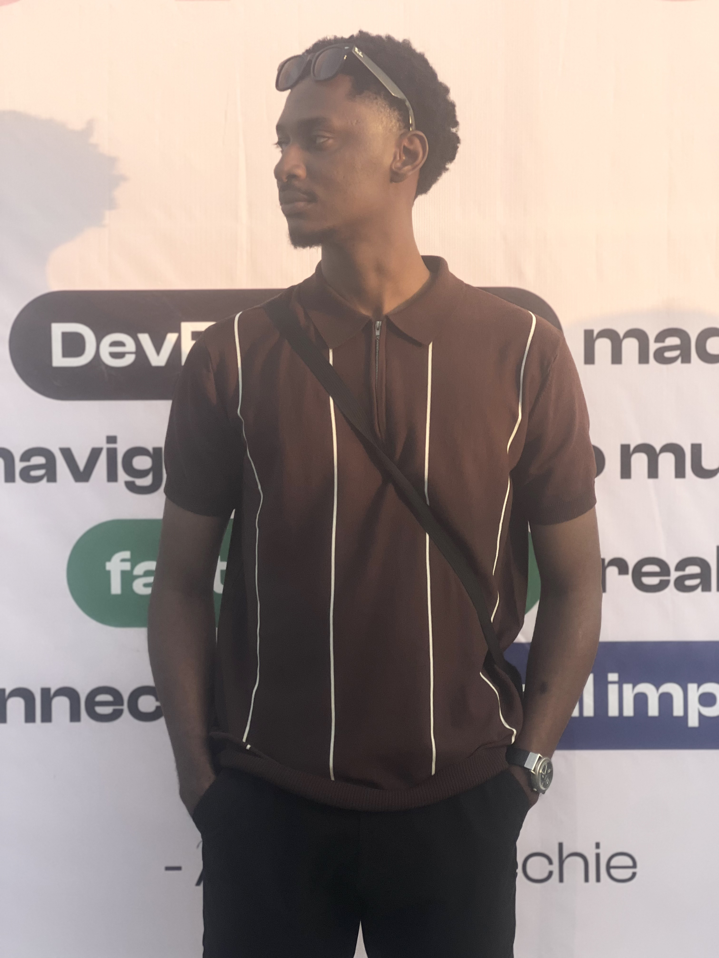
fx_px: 2132
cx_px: 360
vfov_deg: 25.3
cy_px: 479
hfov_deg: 19.1
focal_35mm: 77
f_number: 2.8
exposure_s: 1/121
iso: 50
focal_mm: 9
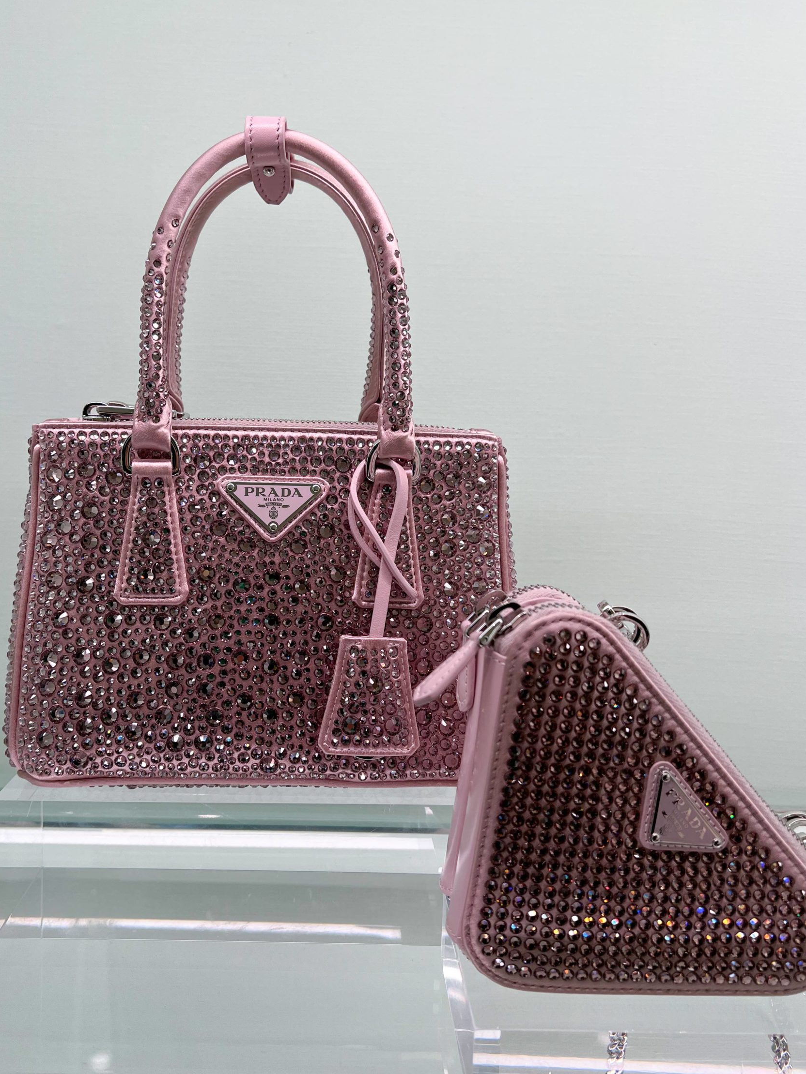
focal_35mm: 30
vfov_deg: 60.0
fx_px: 931
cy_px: 548
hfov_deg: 46.7
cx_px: 355
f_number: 1.5
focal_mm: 5.7
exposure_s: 1/300
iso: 64
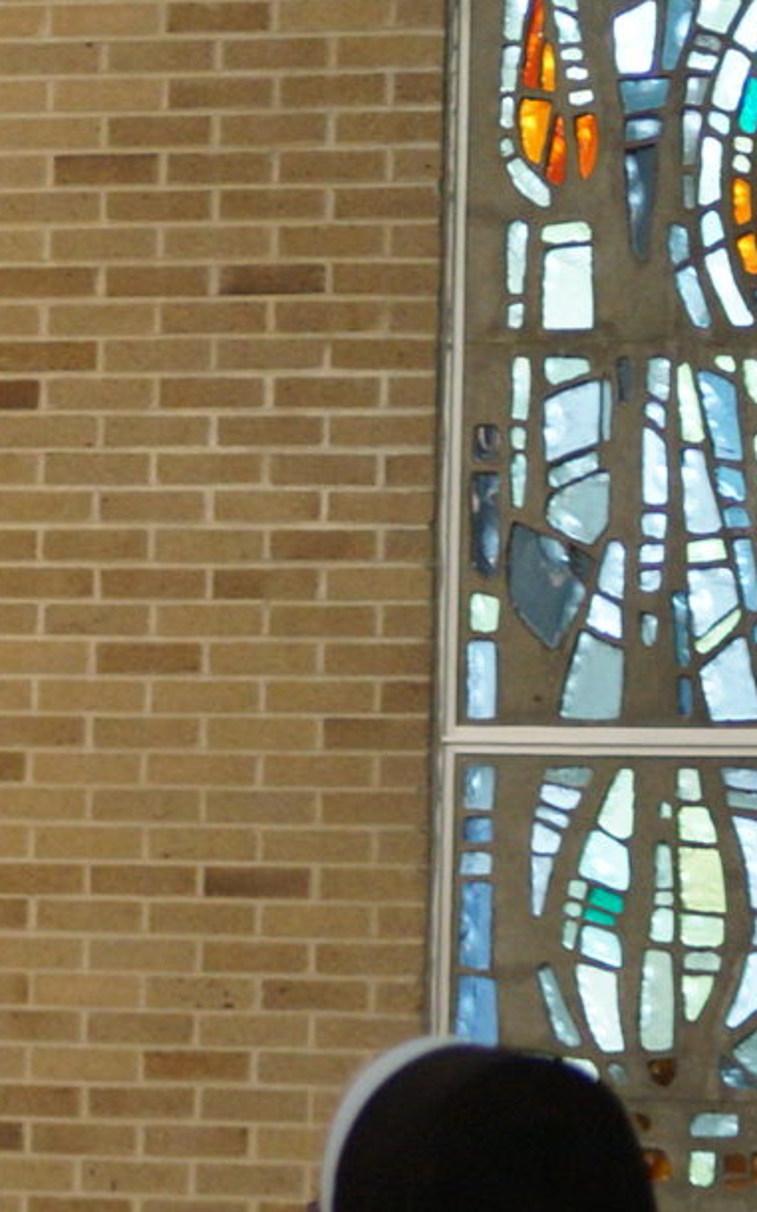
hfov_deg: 4.9
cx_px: -503
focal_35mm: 265
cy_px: 877
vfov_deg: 7.9
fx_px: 8738
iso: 1000
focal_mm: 55
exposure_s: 1/100
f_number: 4
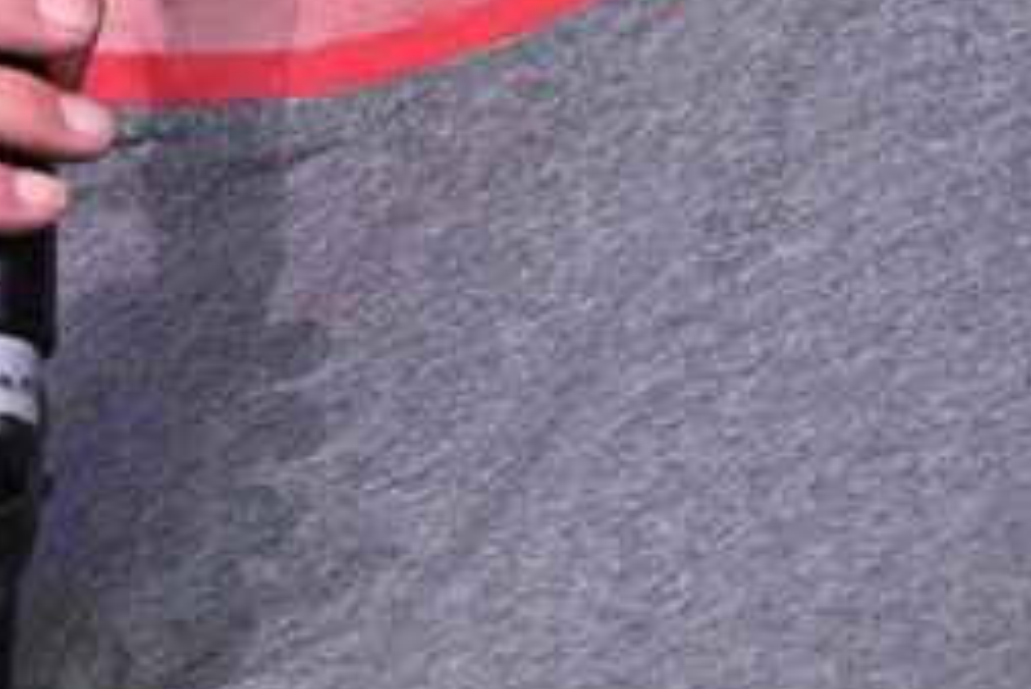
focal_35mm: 948
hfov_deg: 2.2
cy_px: -10
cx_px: -163
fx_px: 27164
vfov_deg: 1.5
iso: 4000
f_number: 2.8
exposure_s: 1/320
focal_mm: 150
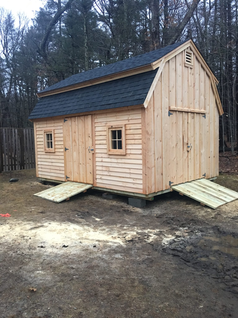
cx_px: 119
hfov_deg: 48.2
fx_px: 266
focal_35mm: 29
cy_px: 159
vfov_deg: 61.7
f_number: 2.2
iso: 80
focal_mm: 4.15
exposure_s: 1/15
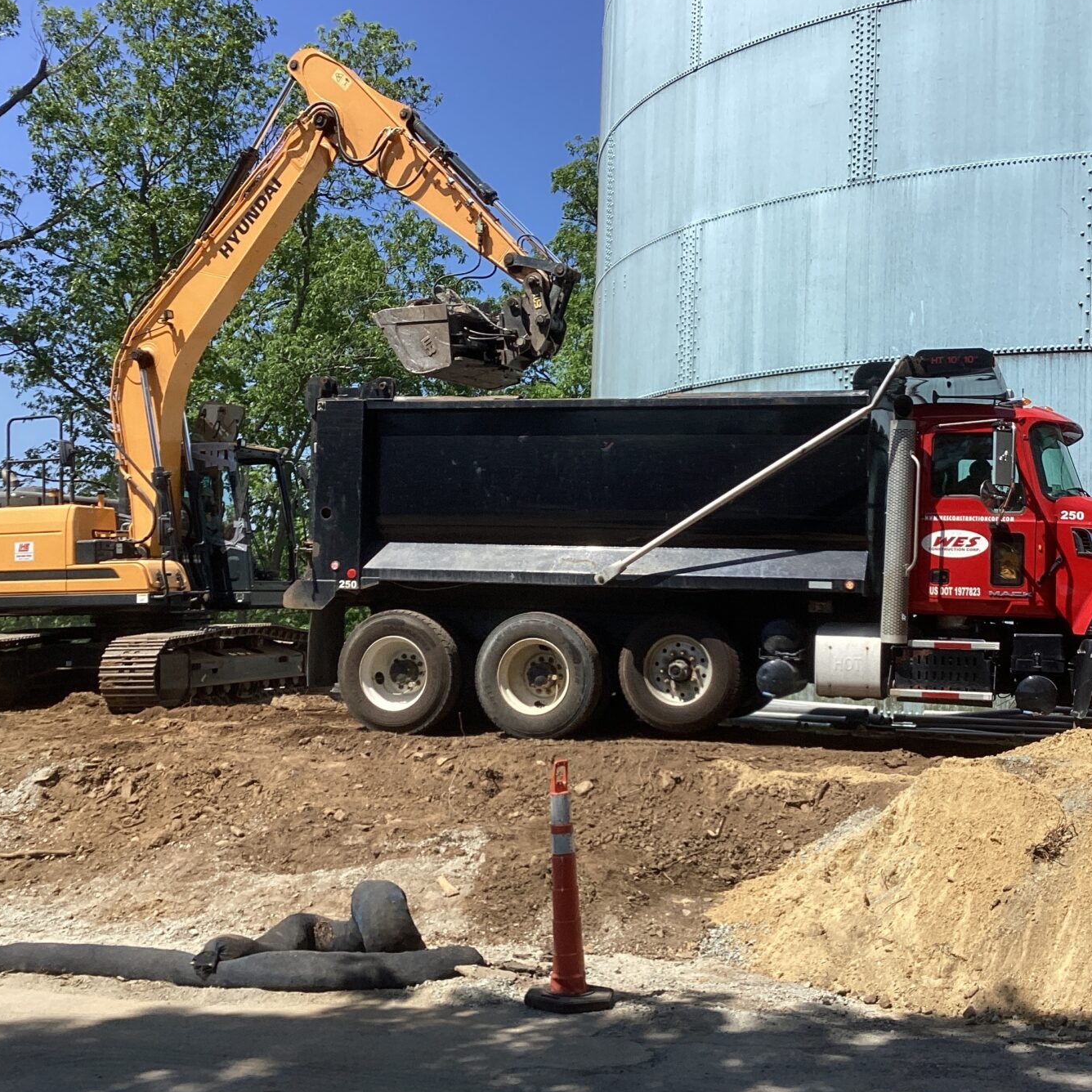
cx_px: 611
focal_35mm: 42
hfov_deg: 40.0
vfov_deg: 40.0
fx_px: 1499
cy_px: 550
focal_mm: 3.3
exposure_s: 1/1294
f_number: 2.4
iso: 25
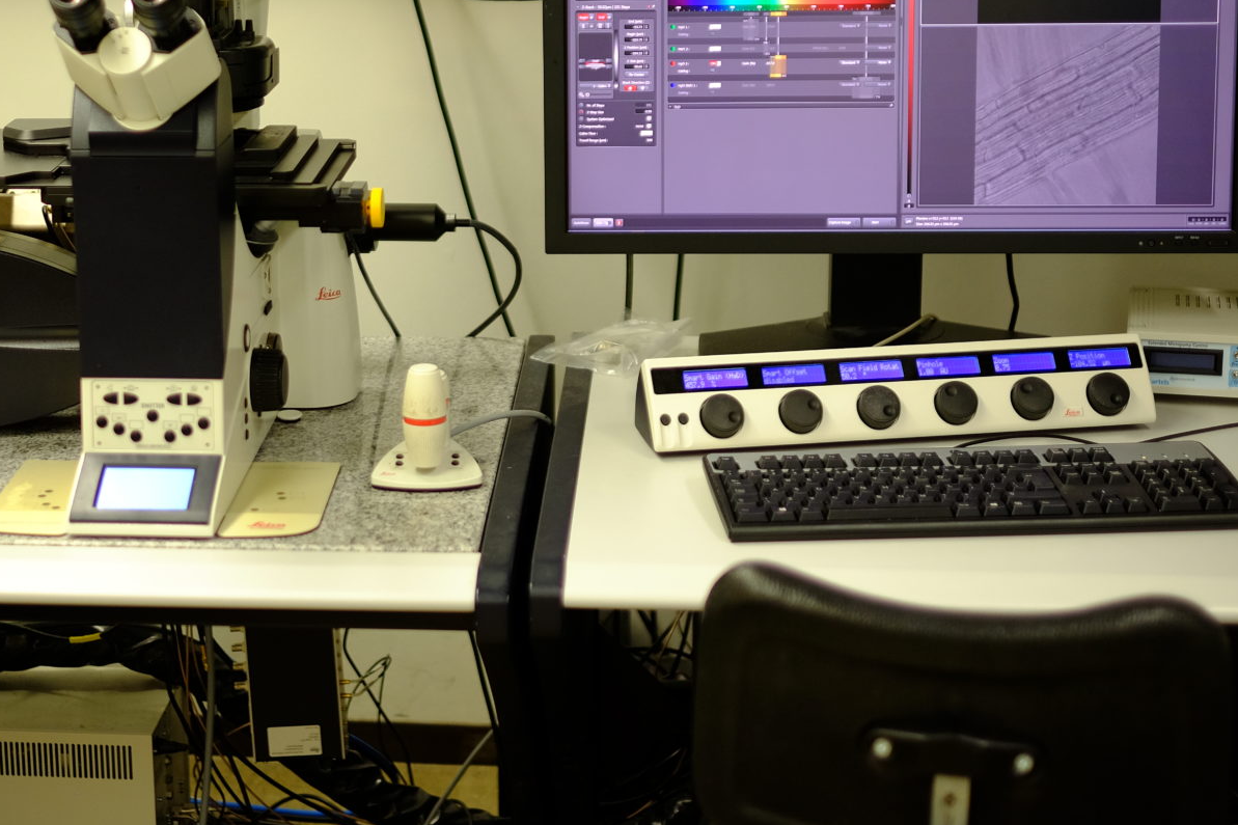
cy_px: 275
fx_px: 2475
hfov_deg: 27.9
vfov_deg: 18.9
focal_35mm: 72
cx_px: 416
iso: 400
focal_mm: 35
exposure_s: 1/125
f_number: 1.4
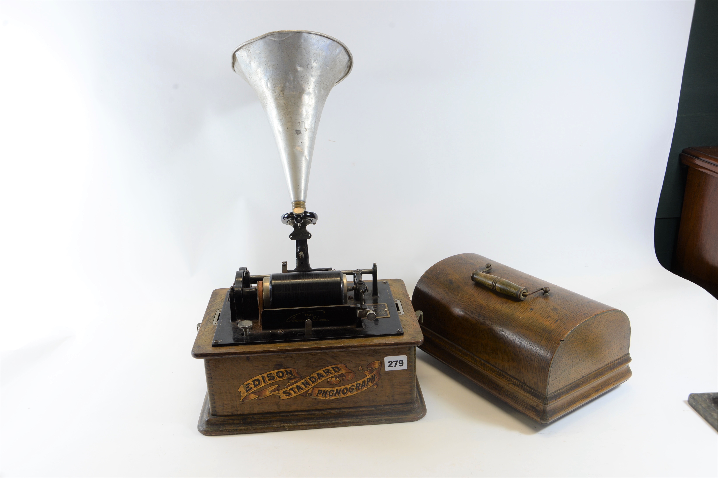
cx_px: 359
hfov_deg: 58.7
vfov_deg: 41.1
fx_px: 638
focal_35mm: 32
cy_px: 239
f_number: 8
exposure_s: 1/15
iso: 250
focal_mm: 32
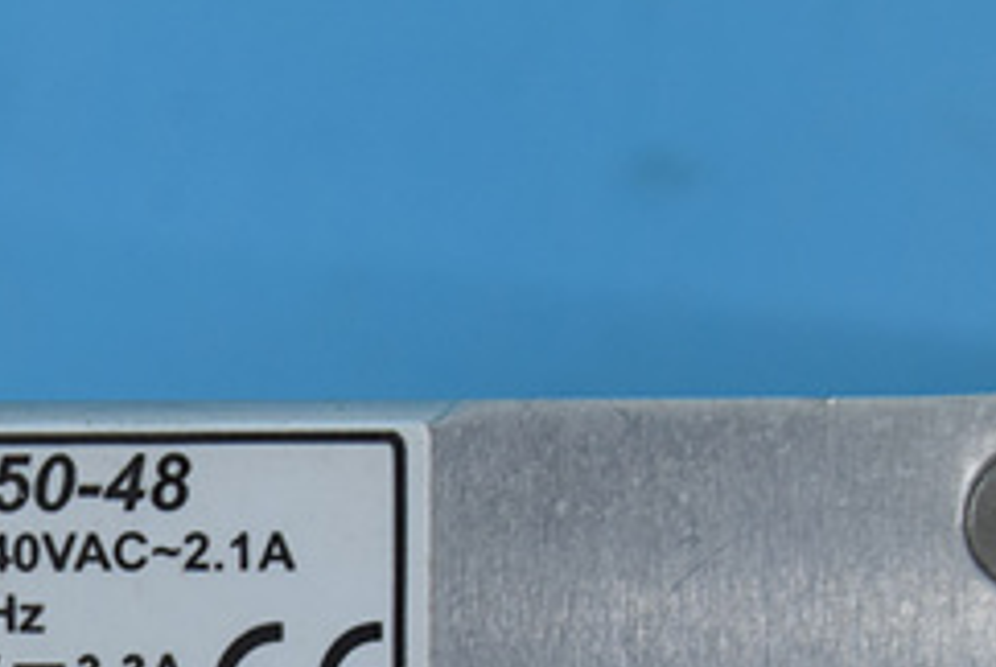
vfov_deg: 10.0
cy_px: 836
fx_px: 3739
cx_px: -12
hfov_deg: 14.9
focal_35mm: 135
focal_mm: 34
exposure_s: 1/200
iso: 800
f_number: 8
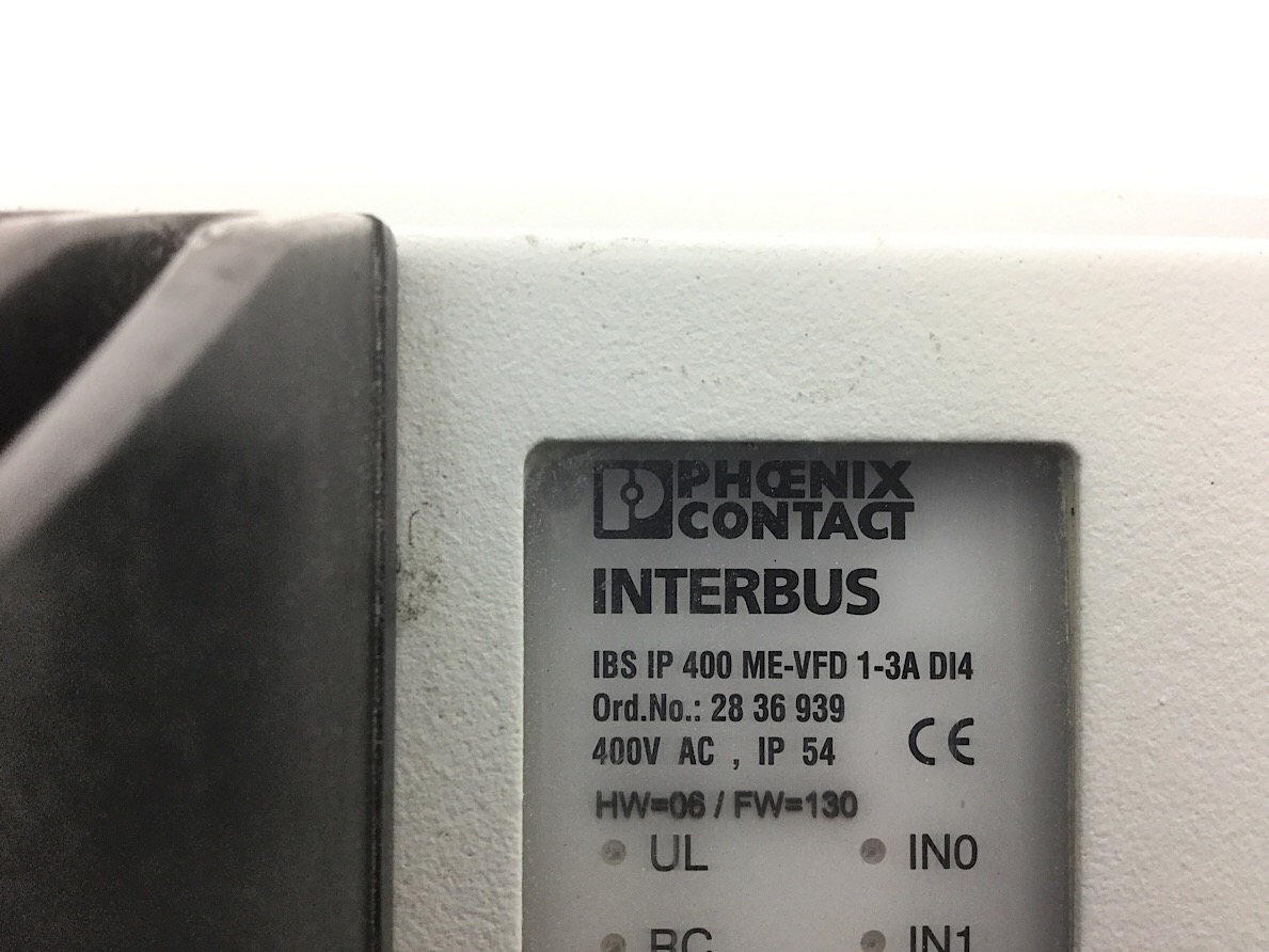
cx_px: 634
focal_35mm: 31
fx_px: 1137
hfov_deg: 58.3
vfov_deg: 45.4
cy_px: 476
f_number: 2.4
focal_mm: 3.3
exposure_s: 1/33
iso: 100
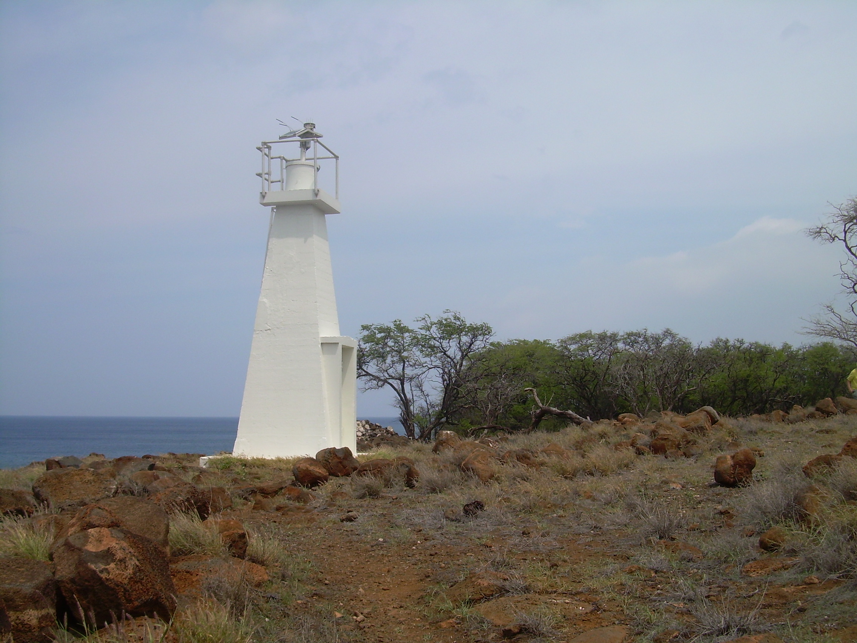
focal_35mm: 38
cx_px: 428
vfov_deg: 37.7
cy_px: 322
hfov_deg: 49.0
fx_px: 941
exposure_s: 1/771
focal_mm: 6.3
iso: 50
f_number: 4.6
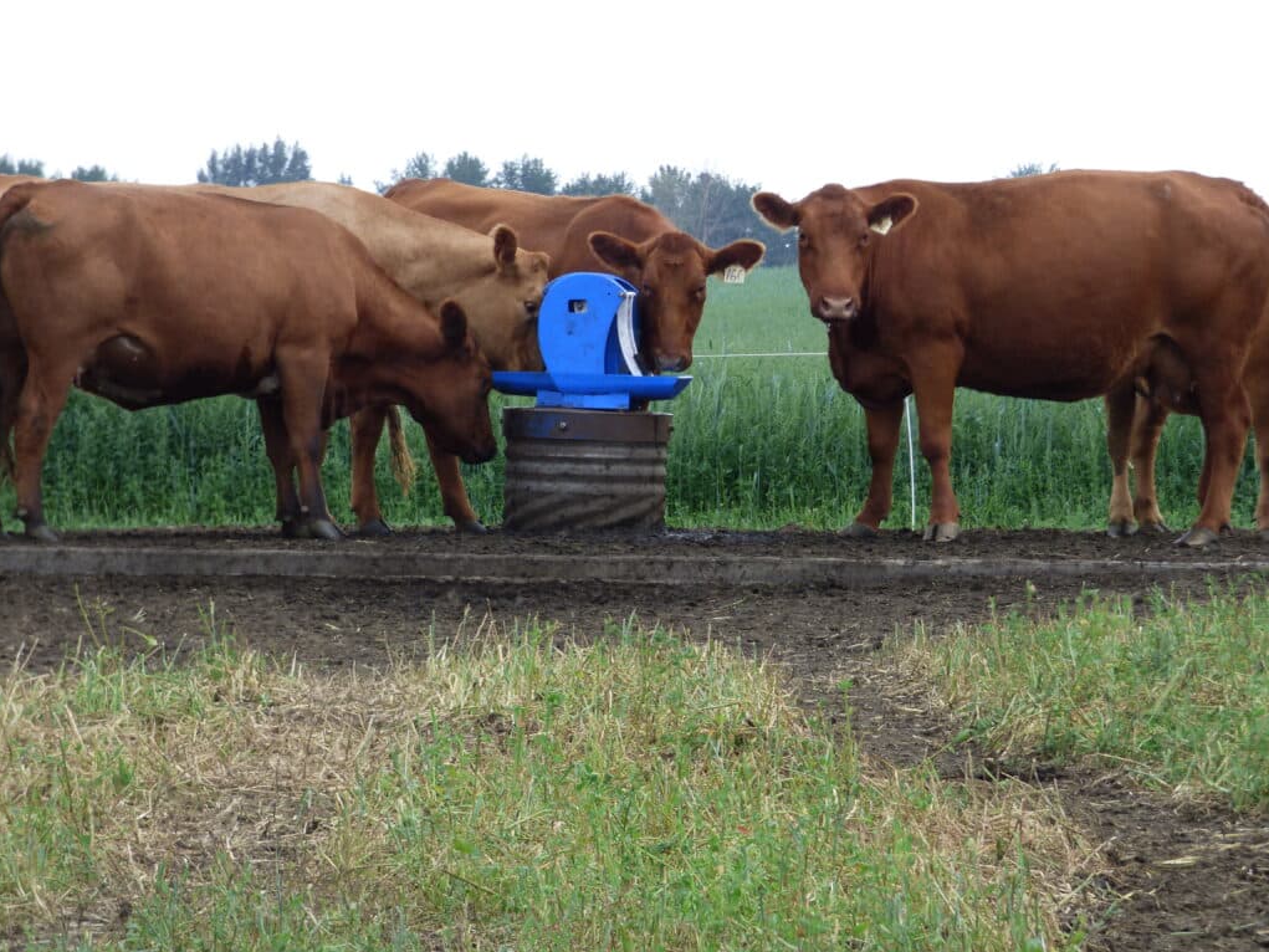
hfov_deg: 6.2
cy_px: 476
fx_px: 11769
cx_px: 634
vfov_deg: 4.6
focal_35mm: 321
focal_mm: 52.16
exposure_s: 1/200
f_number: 5.5
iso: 100
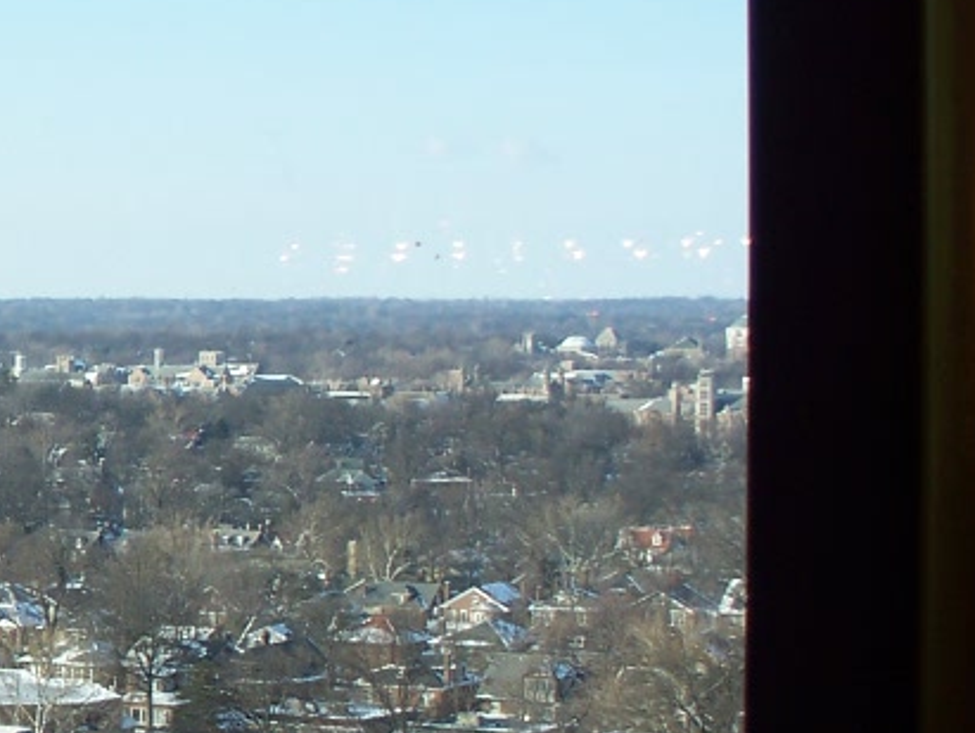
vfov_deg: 13.2
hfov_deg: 16.1
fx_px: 3157
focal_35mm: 112
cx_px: -477
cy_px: 420
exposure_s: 1/640
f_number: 2.8
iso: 80
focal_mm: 7.54
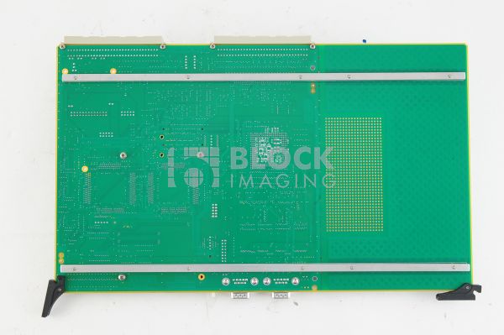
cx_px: 252
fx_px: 699
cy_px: 168
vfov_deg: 26.9
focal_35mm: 50
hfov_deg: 39.6
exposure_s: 1/125
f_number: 13
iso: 1600
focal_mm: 50
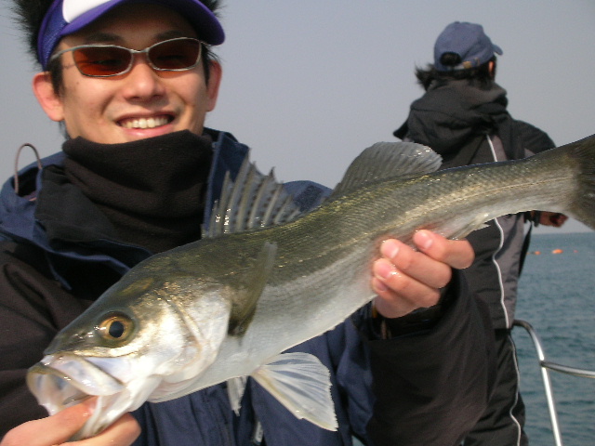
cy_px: 223
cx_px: 298
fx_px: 1478
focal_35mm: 86
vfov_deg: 17.2
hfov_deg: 22.8
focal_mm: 14.3
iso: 50
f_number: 13.6
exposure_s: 1/65
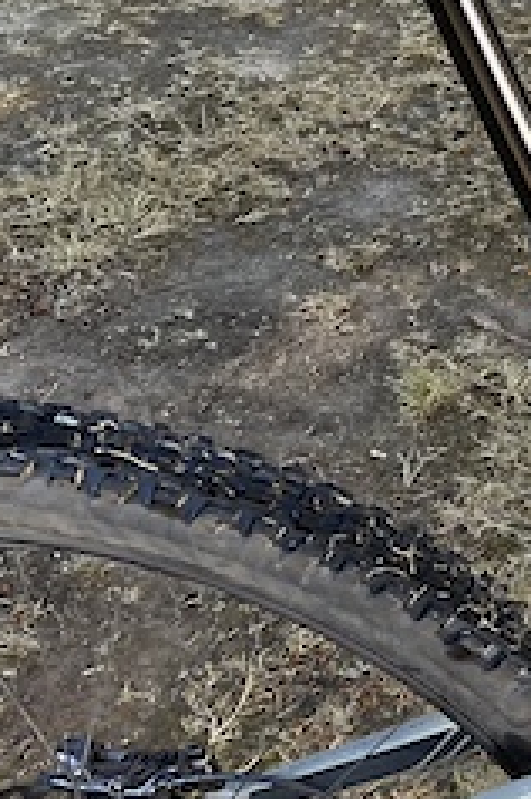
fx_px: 2019
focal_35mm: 91
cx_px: 1099
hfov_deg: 12.8
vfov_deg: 22.3
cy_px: 571
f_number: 1.6
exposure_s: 1/131
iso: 32
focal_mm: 4.2
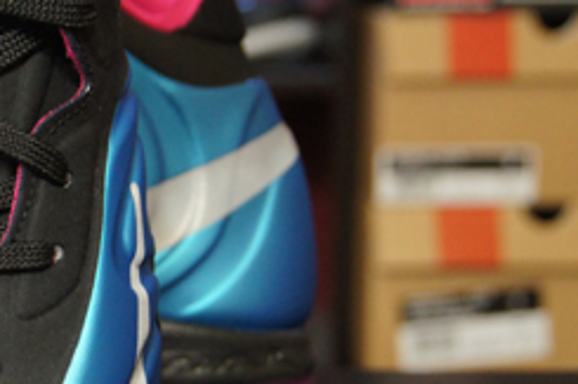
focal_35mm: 124
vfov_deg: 11.0
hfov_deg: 15.9
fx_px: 1992
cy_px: 270
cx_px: -97
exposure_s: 1/25
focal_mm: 35
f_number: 5
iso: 1600
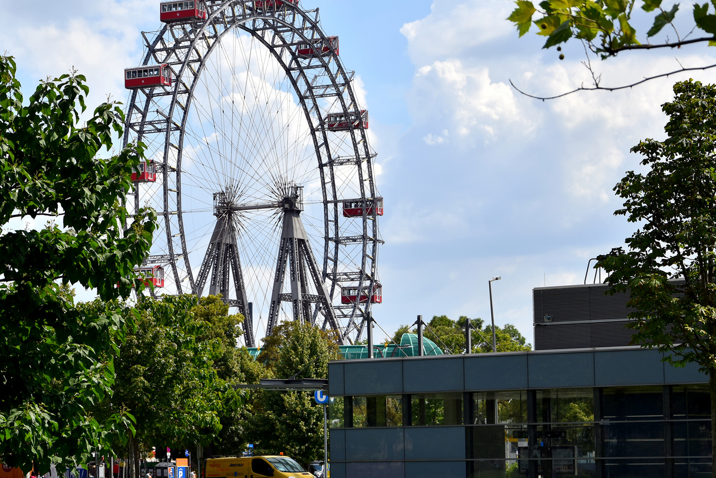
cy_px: 233
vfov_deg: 13.2
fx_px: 2068
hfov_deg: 19.6
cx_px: 266
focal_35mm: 104
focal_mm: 52
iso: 160
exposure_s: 1/1250
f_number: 5
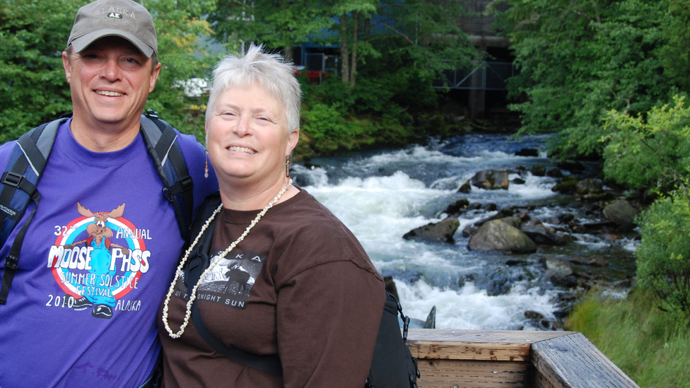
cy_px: 171
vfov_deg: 18.3
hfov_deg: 31.9
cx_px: 314
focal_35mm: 66
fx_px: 1208
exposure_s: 1/125
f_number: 5.6
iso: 200
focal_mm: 32
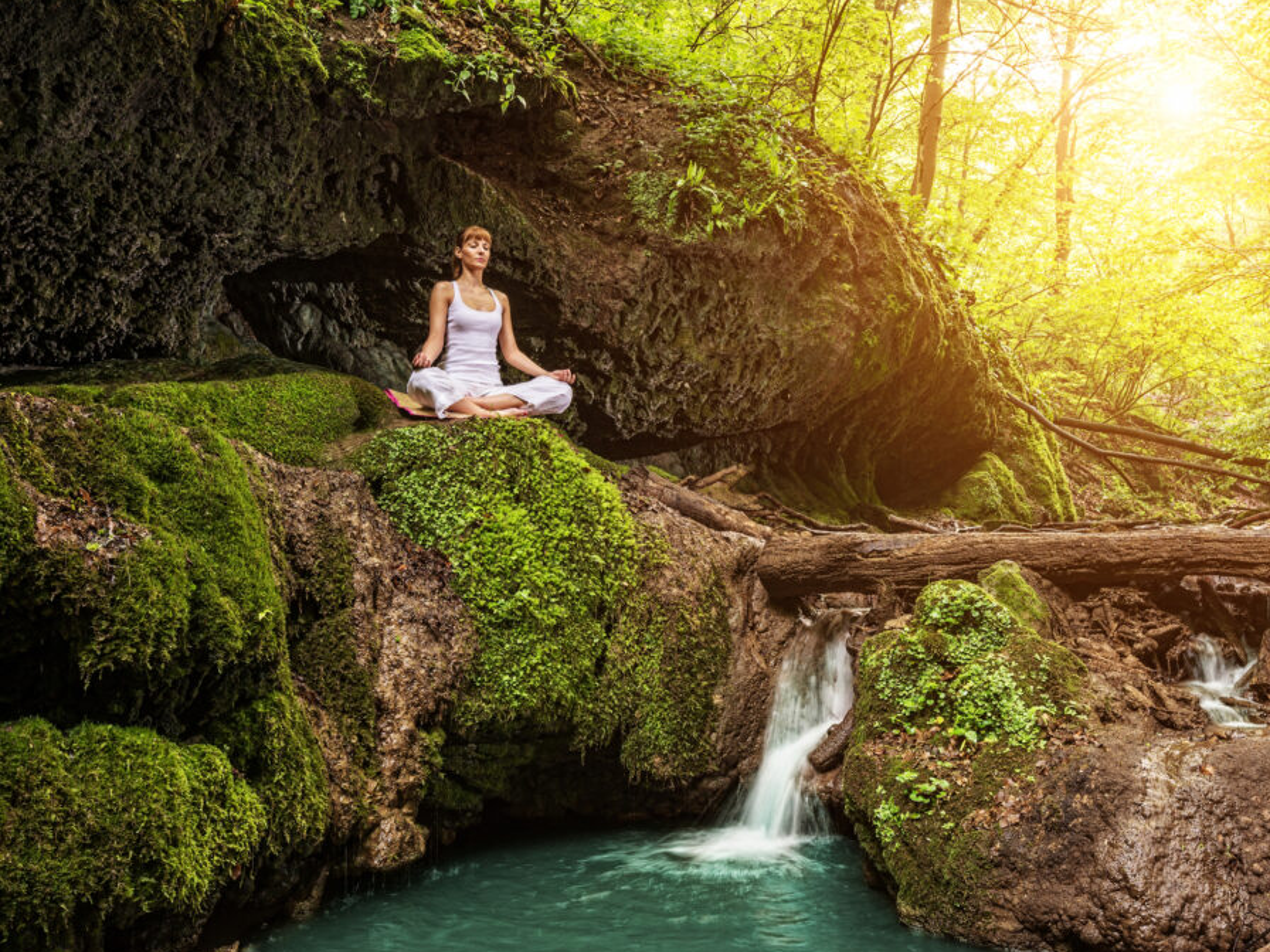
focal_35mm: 33
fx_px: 1211
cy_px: 480
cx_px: 646
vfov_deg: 42.9
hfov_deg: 55.3
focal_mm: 30
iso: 400
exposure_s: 1/5
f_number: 13
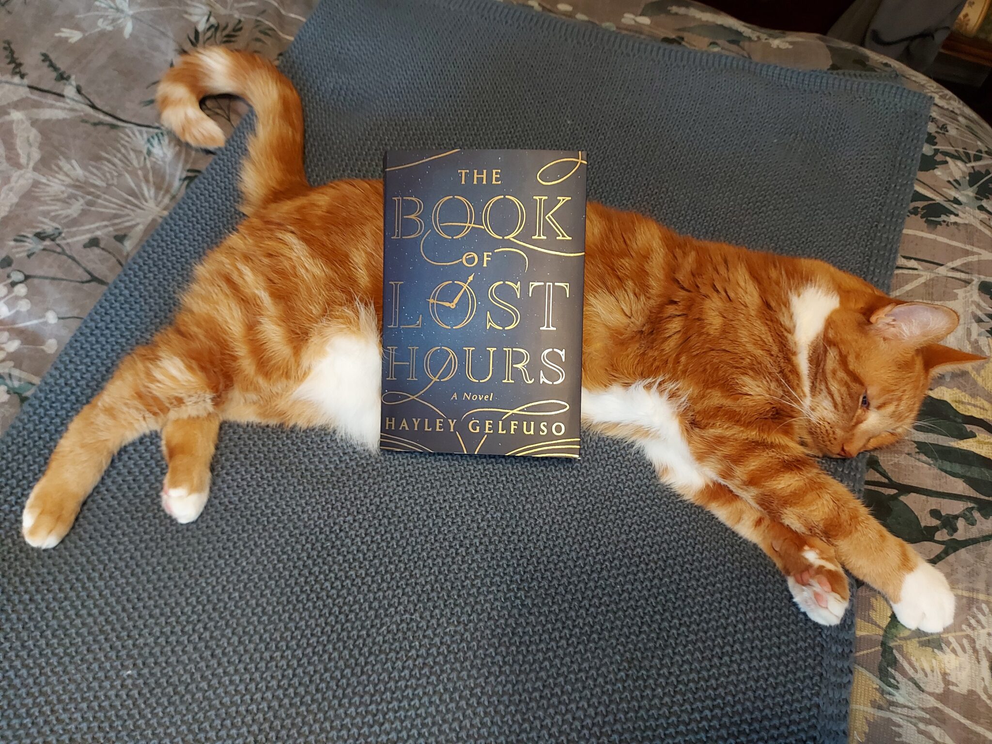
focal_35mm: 24
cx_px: 496
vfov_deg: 56.8
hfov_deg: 71.6
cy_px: 372
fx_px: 688
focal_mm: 5.23
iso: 250
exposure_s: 1/30
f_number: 1.8
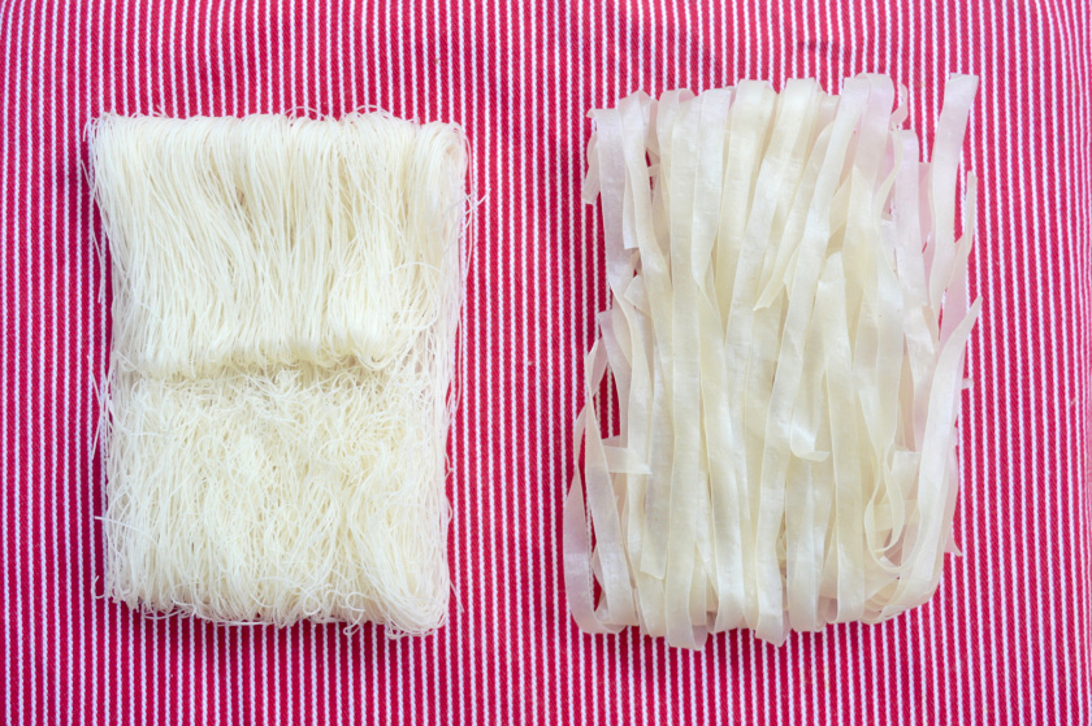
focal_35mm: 48
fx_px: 1455
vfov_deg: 28.0
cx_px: 546
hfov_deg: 41.1
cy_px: 363
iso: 400
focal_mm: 32
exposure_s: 1/100
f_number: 5
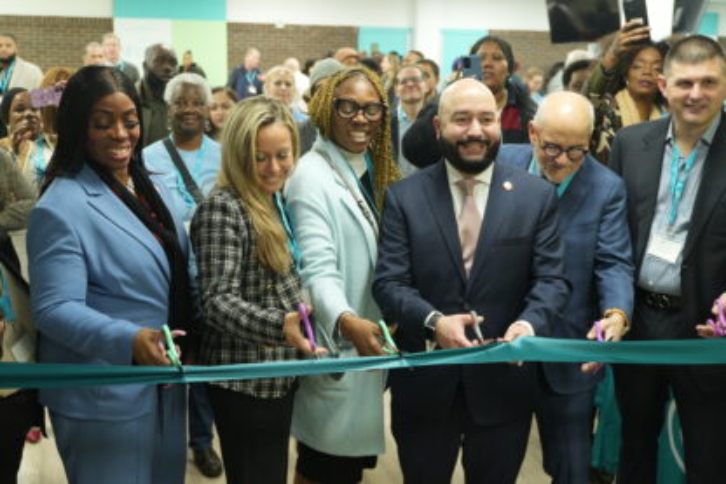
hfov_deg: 43.6
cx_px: 363
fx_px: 907
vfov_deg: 29.8
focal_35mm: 45
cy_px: 242
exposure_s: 1/125
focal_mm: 30
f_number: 2.8
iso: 800
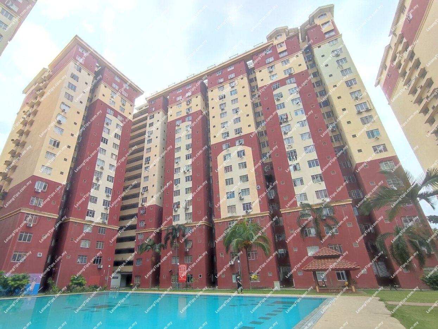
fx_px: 202
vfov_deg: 78.1
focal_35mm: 16
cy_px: 164
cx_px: 219
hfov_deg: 94.5
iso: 50
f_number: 2.2
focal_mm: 1.65
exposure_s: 1/205
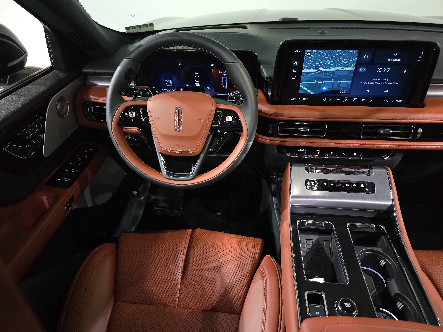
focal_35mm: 23
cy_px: 166
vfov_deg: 58.9
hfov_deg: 73.9
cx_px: 222
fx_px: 294
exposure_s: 1/60
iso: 640
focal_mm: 6.3
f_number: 1.7
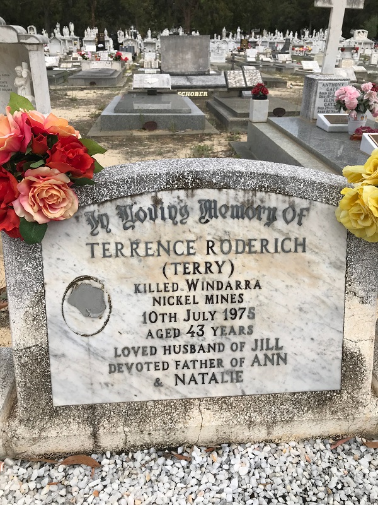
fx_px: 408
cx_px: 189
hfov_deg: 49.7
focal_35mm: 28
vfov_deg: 63.4
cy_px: 252
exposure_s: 1/2740
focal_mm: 3.99
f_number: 1.8
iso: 20
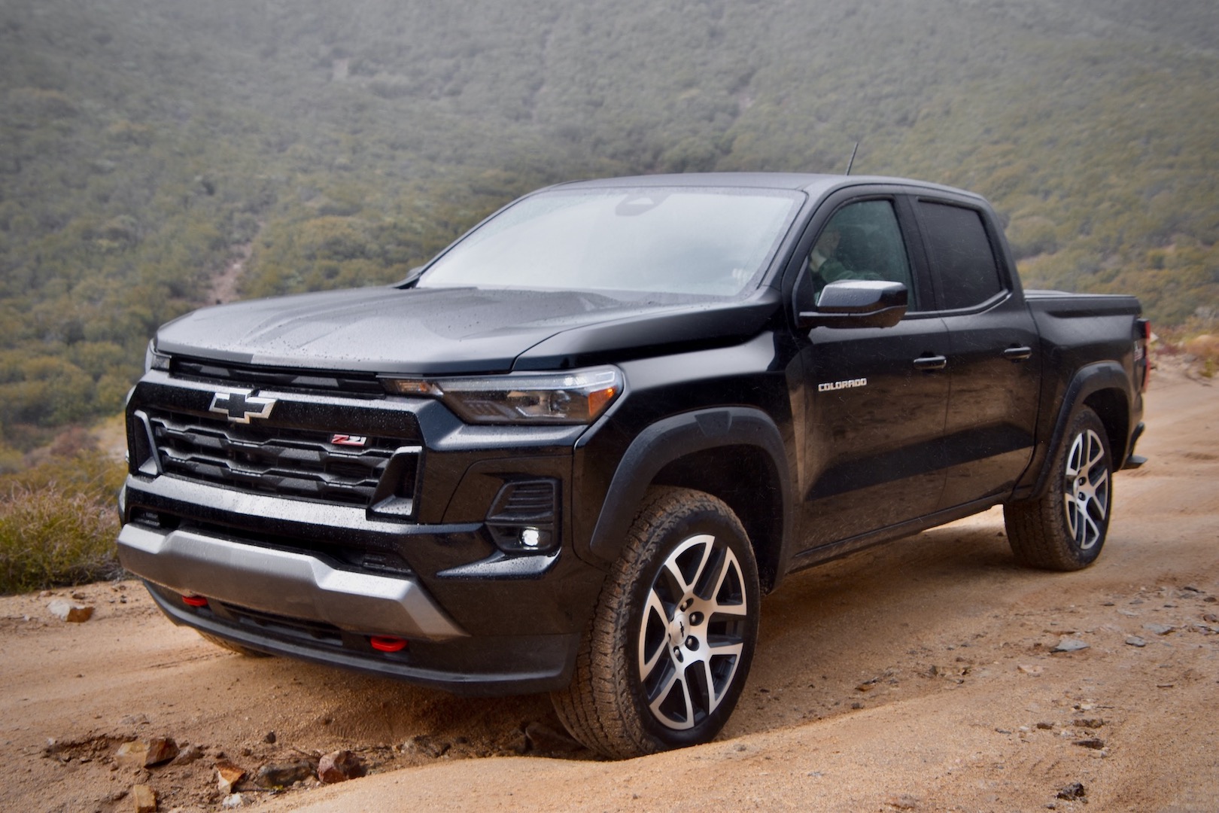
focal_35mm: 44
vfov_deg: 30.8
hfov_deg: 45.0
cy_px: 406
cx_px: 610
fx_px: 1473
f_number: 5
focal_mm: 29
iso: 100
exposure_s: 1/100
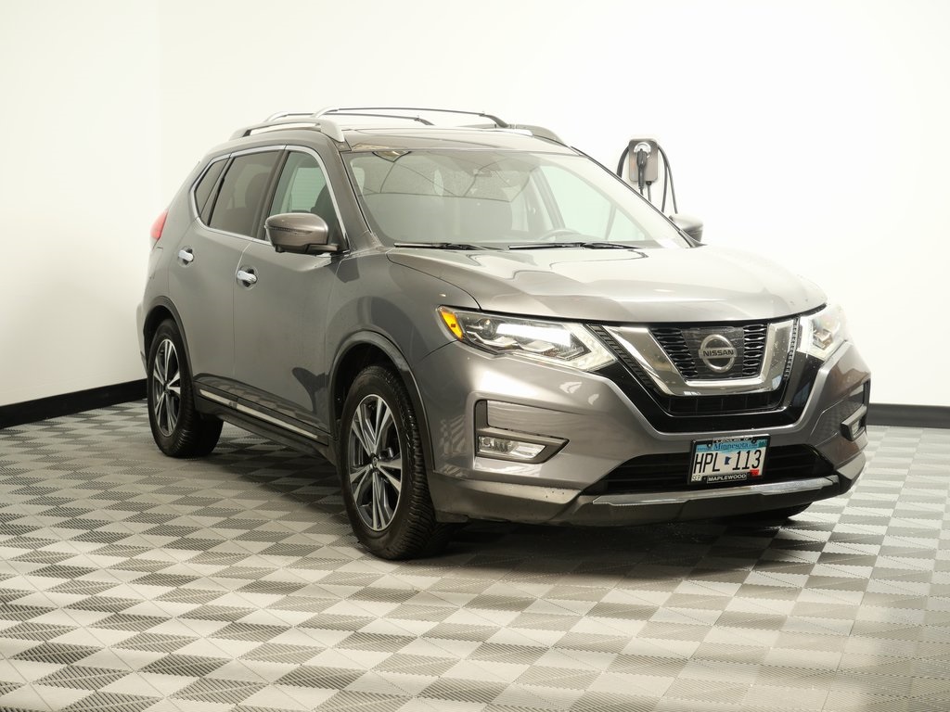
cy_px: 356
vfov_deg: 27.0
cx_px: 475
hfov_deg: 35.5
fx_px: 1482
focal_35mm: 54
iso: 320
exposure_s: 1/200
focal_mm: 27
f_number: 5
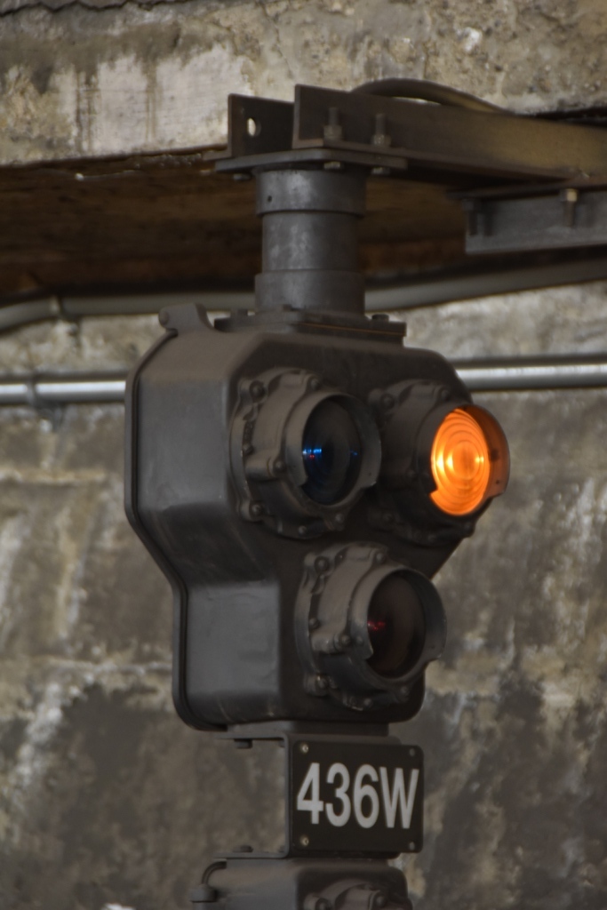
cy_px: 455
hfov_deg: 6.1
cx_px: 304
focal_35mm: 225
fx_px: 5688
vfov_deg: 9.1
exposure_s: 1/6
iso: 800
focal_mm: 150
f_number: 5.6
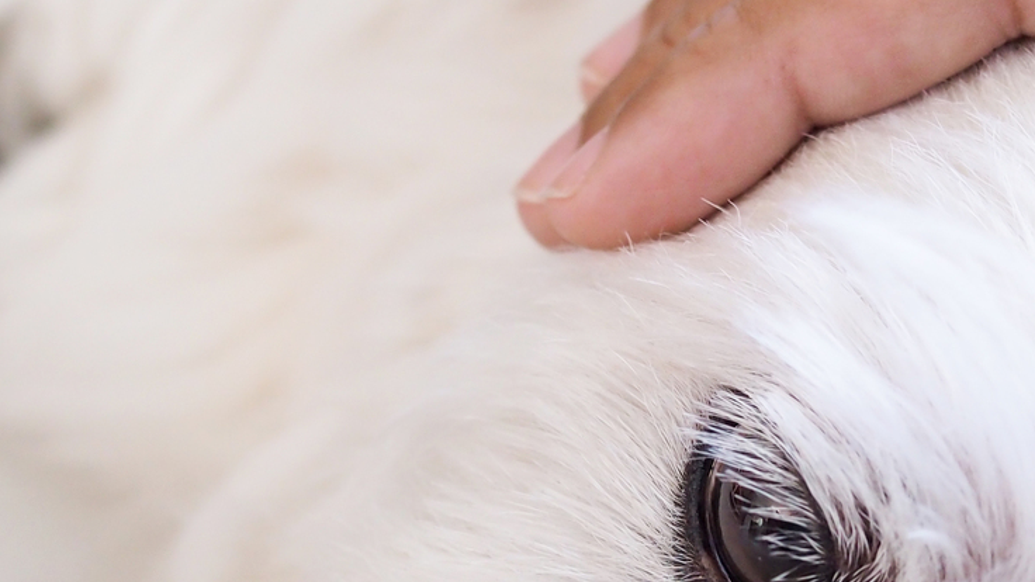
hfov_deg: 14.5
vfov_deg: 8.1
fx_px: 4062
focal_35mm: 148
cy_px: 679
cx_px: 510
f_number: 3.5
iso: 640
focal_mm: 25
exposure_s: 1/40
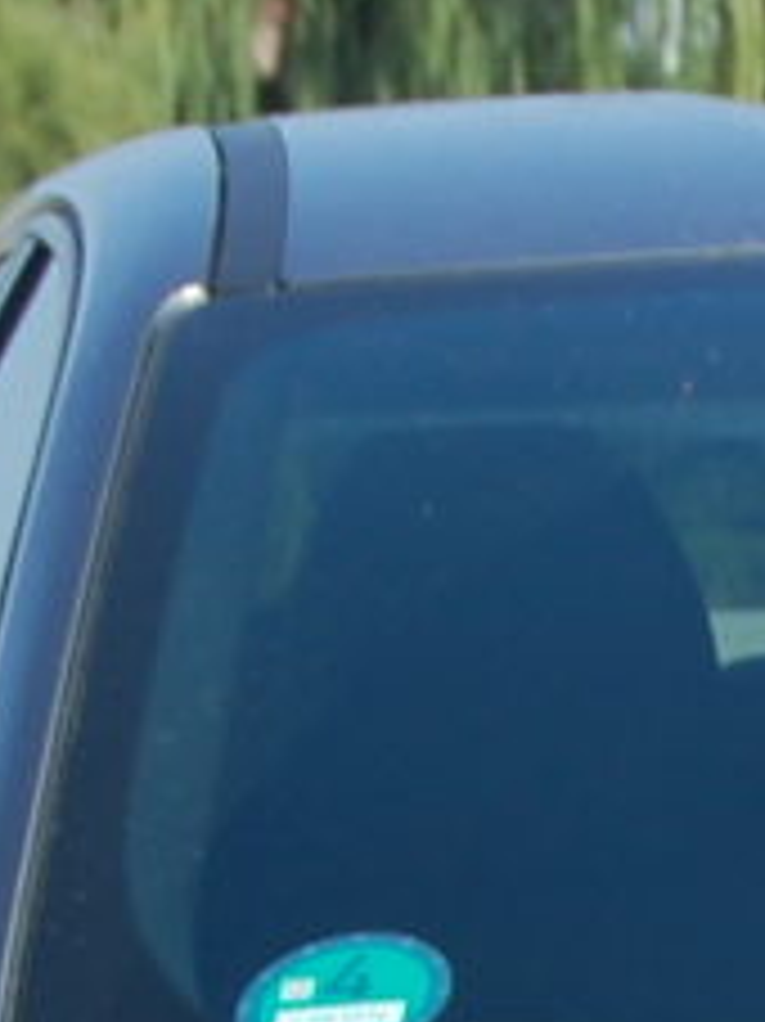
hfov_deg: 3.4
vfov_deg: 4.5
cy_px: 2069
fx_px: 12926
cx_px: 1562
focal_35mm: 438
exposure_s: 1/250
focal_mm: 45
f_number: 8
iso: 200
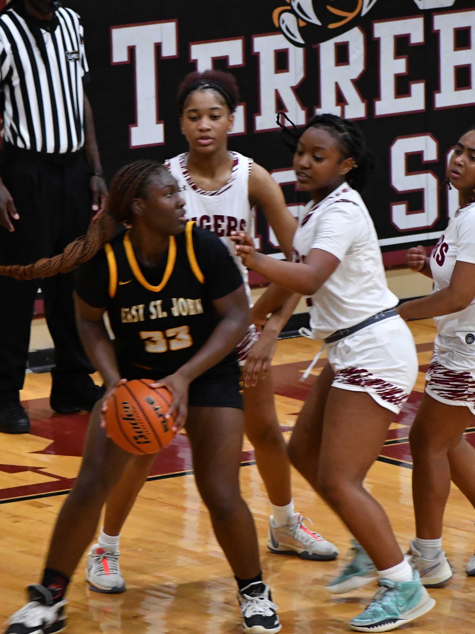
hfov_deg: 4.1
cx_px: 166
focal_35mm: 363
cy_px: 322
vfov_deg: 5.5
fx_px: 6642
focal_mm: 135
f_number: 4.8
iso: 4000
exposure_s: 1/250
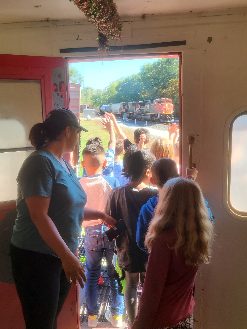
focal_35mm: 26
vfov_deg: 67.3
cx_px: 124
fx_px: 247
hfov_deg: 53.1
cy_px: 164
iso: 40
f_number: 1.8
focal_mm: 5.4
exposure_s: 1/233
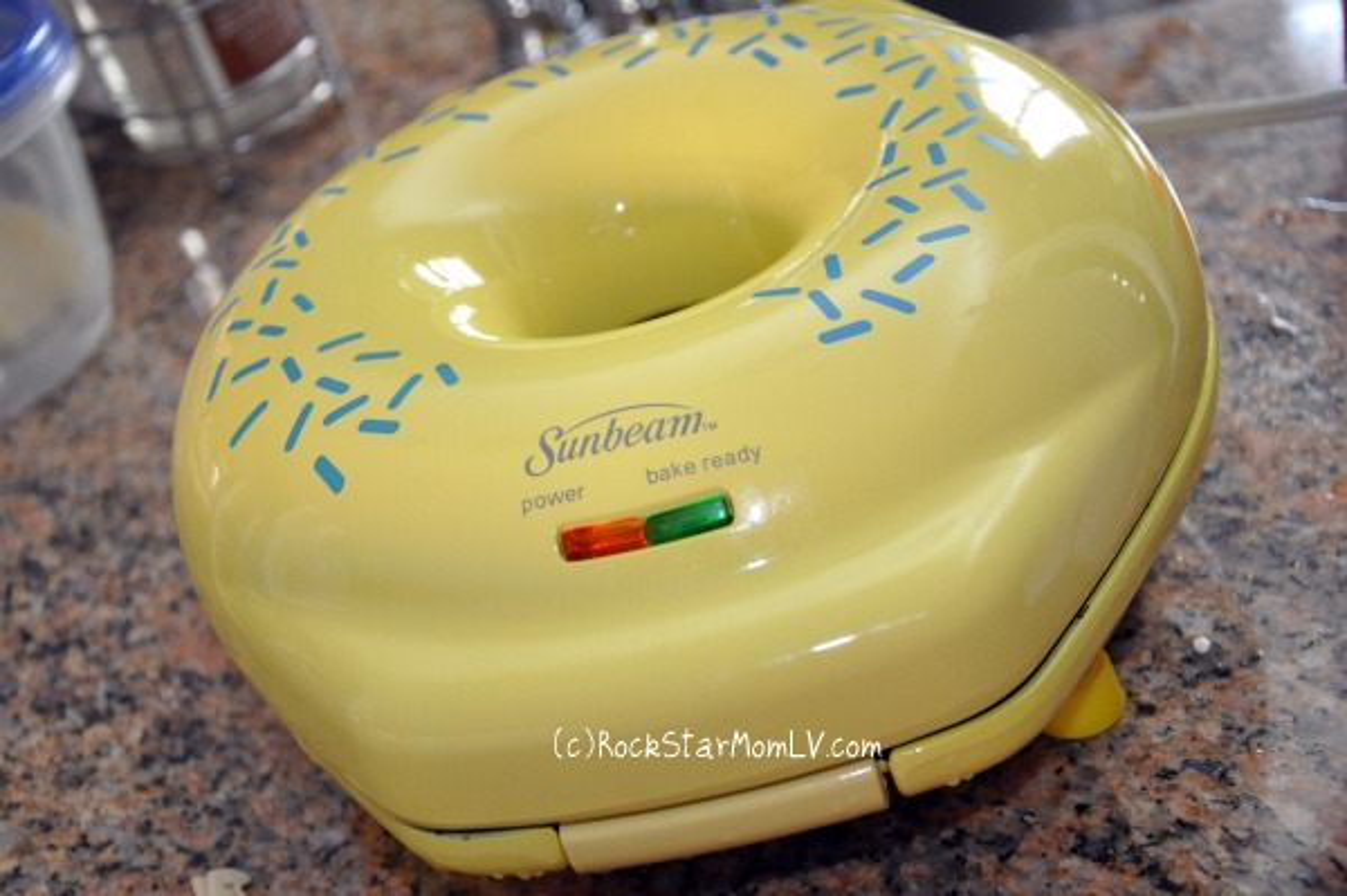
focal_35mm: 57
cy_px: 448
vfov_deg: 23.7
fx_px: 2131
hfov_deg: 35.1
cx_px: 674
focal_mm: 38
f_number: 5
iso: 2000
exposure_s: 1/100
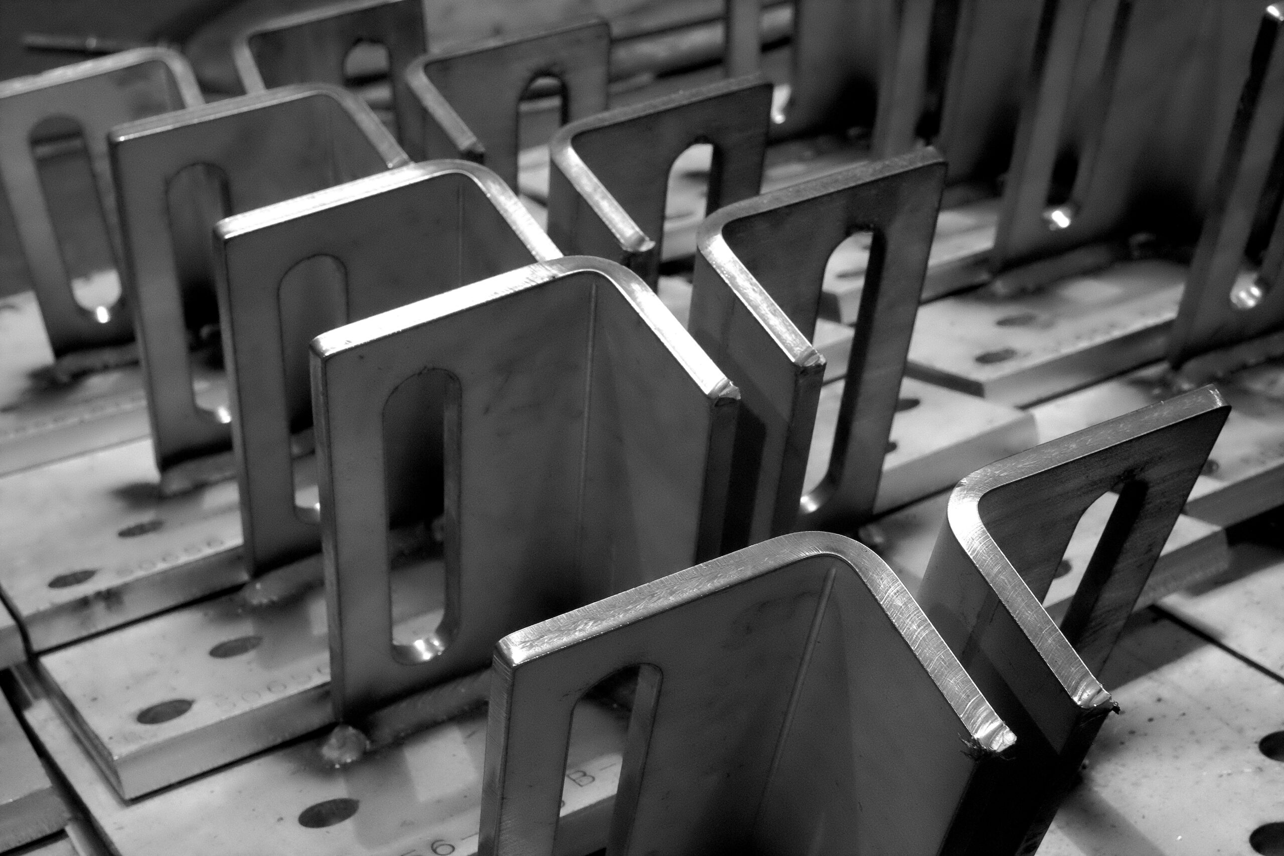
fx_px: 1890
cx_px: 642
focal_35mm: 53
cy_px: 428
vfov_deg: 25.5
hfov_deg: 37.5
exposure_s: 1/20
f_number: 10
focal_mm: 35
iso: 6400
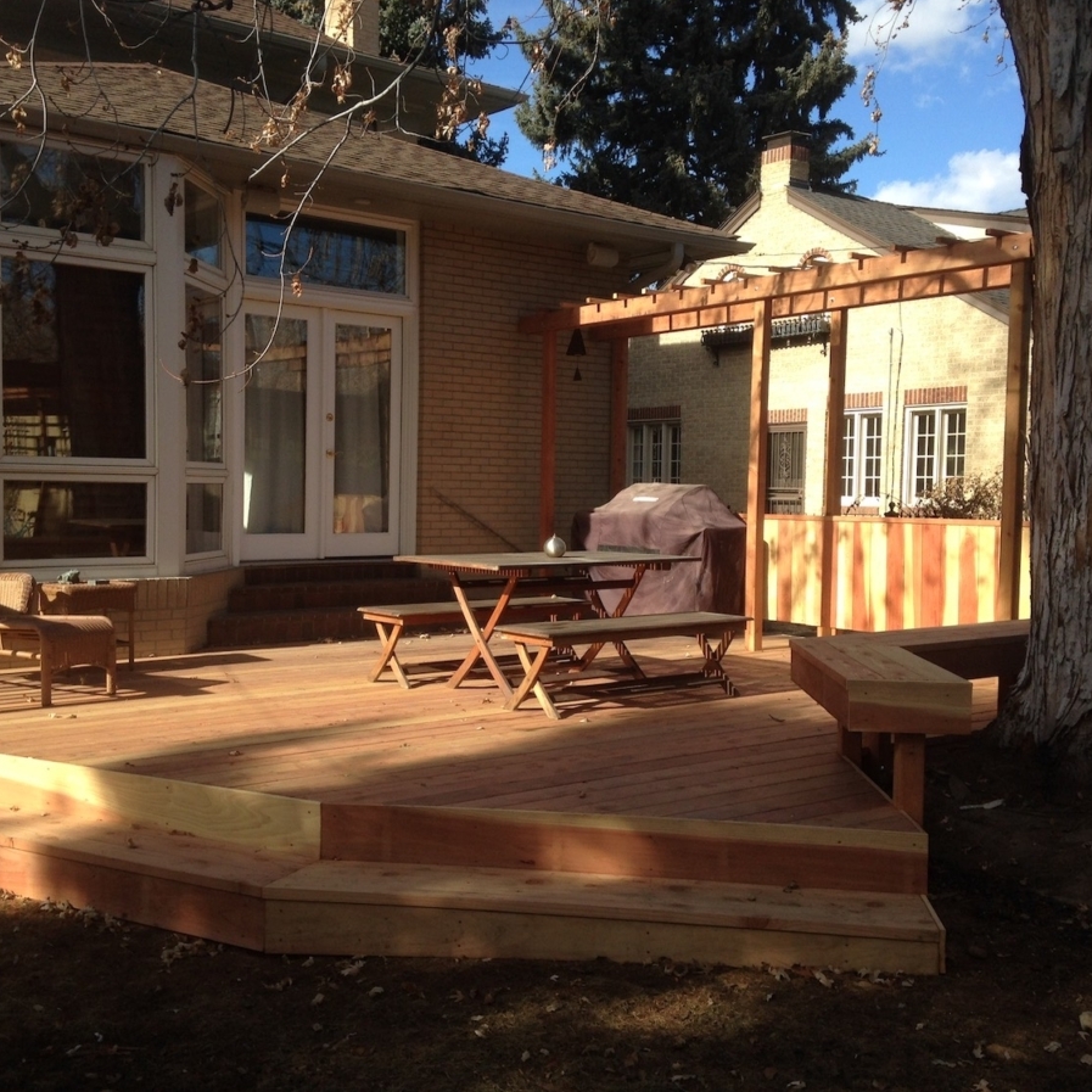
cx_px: 499
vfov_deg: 42.8
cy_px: 545
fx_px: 1392
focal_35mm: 39
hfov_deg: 42.8
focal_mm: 4.12
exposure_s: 1/775
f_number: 2.4
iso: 50
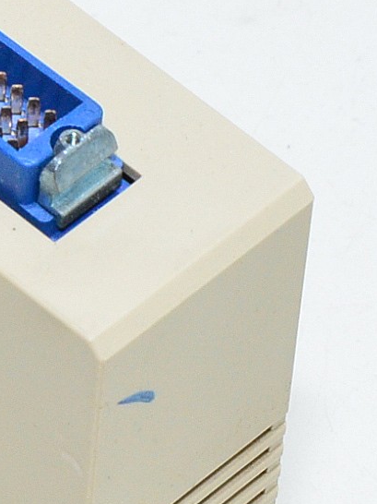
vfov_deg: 4.1
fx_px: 7080
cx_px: -181
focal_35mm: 487
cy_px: 247
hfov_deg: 3.0
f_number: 16
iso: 1600
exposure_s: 1/50
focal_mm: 75
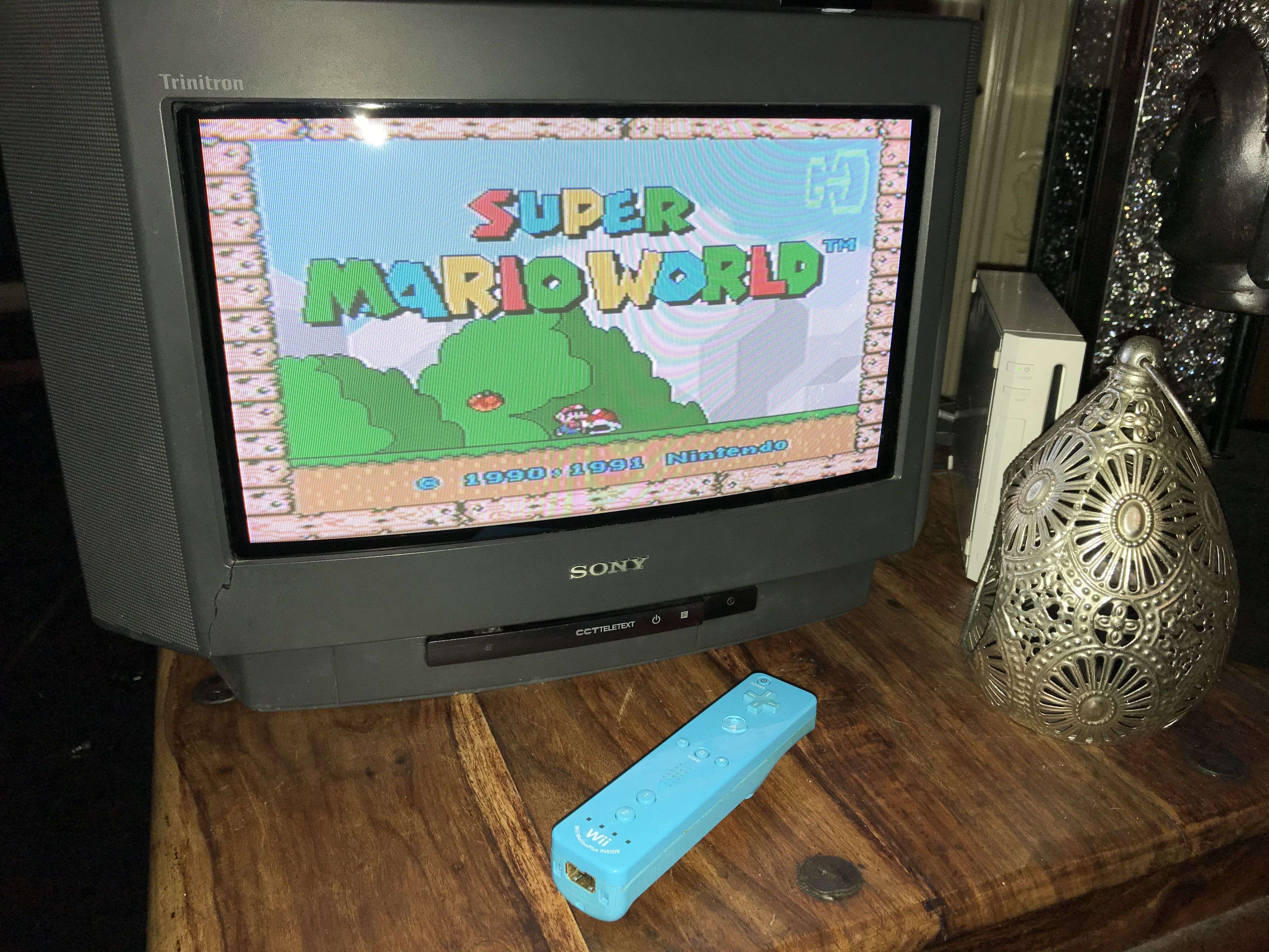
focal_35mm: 28
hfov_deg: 63.4
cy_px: 476
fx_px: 1026
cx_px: 634
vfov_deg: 49.7
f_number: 1.8
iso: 20
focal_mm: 3.99
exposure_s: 1/64
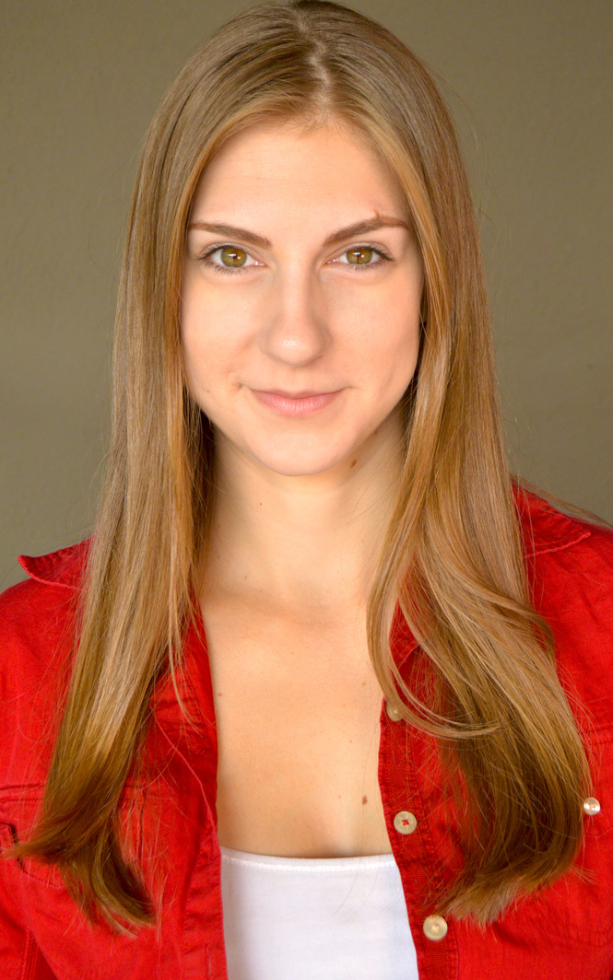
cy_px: 494
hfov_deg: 21.0
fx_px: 1657
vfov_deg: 33.0
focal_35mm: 62
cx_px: 313
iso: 800
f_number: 8
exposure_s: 1/200
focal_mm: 40
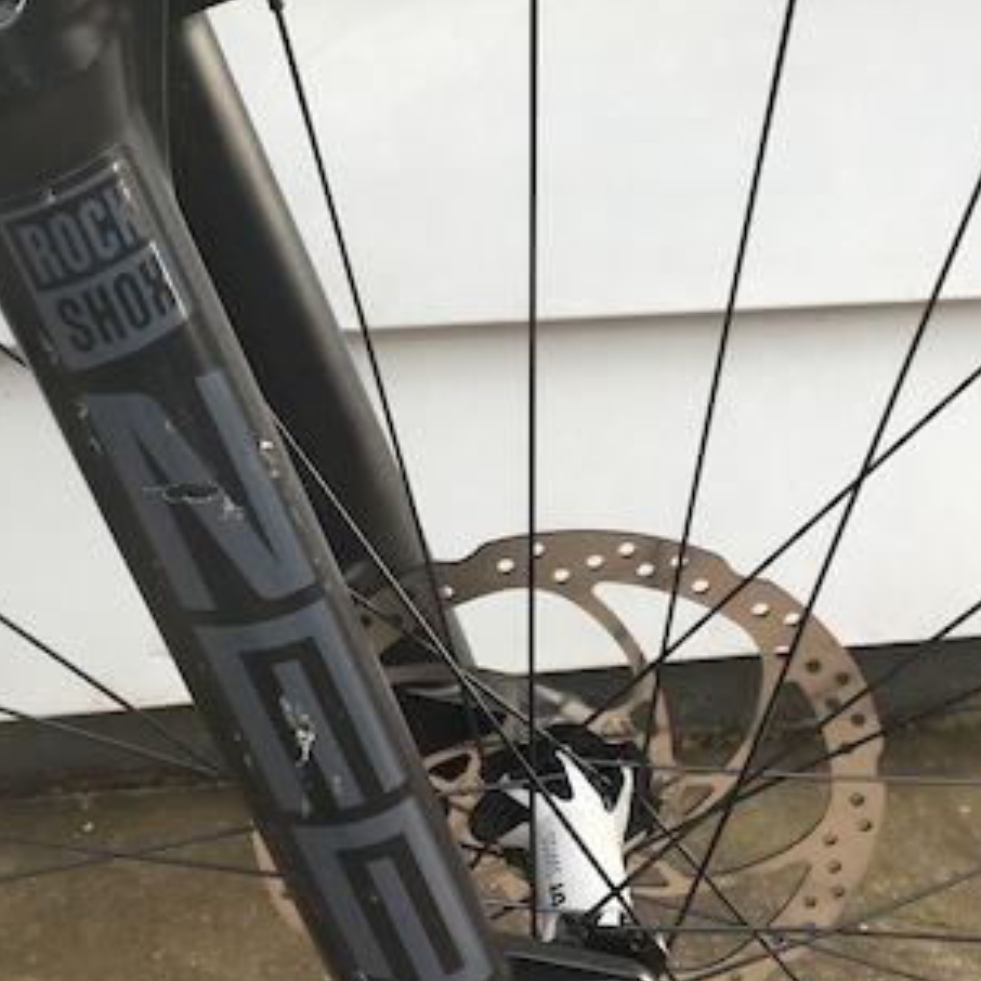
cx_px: 335
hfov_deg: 25.2
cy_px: 351
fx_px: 2180
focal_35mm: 68
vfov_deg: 25.3
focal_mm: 4.15
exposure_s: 1/120
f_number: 2.2
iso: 32
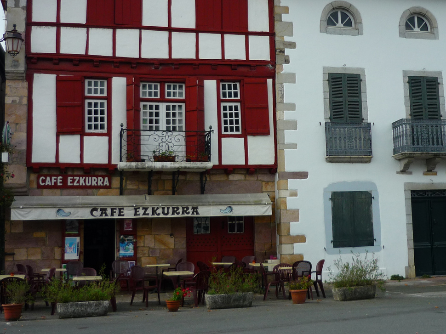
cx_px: 287
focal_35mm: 49
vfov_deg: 29.5
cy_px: 116
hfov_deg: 38.6
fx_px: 631
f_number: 2.8
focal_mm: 5.5
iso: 100
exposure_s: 1/640
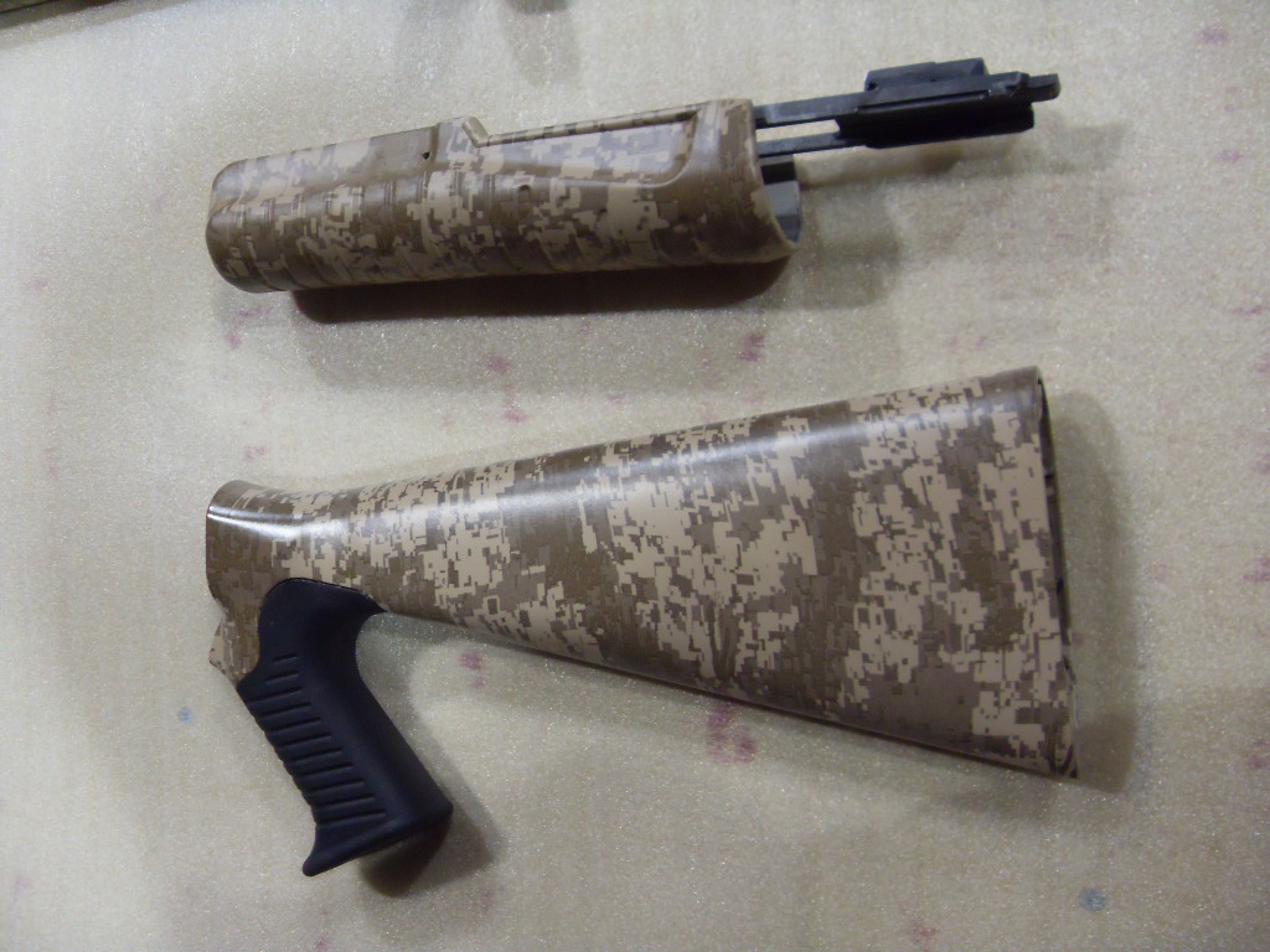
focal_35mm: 35
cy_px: 476
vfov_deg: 40.7
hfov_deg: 52.6
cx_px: 635
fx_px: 1284
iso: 200
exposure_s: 1/45
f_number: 2.8
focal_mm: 6.3
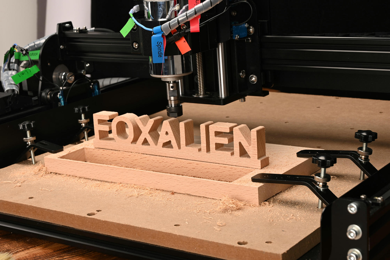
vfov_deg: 19.4
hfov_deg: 28.9
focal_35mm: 70
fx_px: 758
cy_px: 130
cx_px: 195
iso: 100
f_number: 16
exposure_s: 1/125
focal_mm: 70
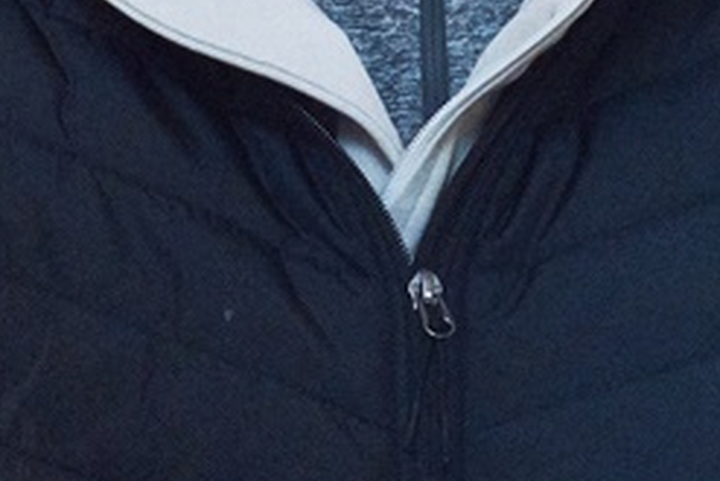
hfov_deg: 5.6
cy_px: -85
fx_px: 7284
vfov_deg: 3.8
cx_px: -134
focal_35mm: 364
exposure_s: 1/100
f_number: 2.8
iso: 2500
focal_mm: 50
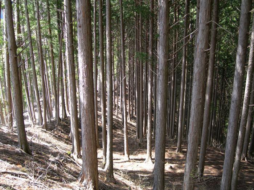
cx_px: 127
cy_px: 95
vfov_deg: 35.1
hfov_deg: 45.8
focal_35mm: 41
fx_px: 301
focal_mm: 8.5
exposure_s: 1/88.4
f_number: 2.9
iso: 50
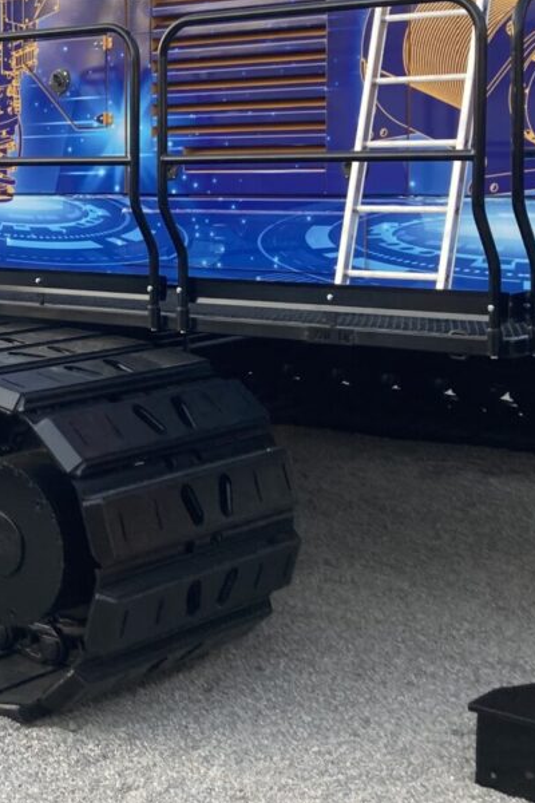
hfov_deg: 18.9
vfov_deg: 29.5
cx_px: -116
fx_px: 1516
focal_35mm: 68
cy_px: 292
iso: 25
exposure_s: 1/120
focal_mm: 3.99
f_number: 1.8
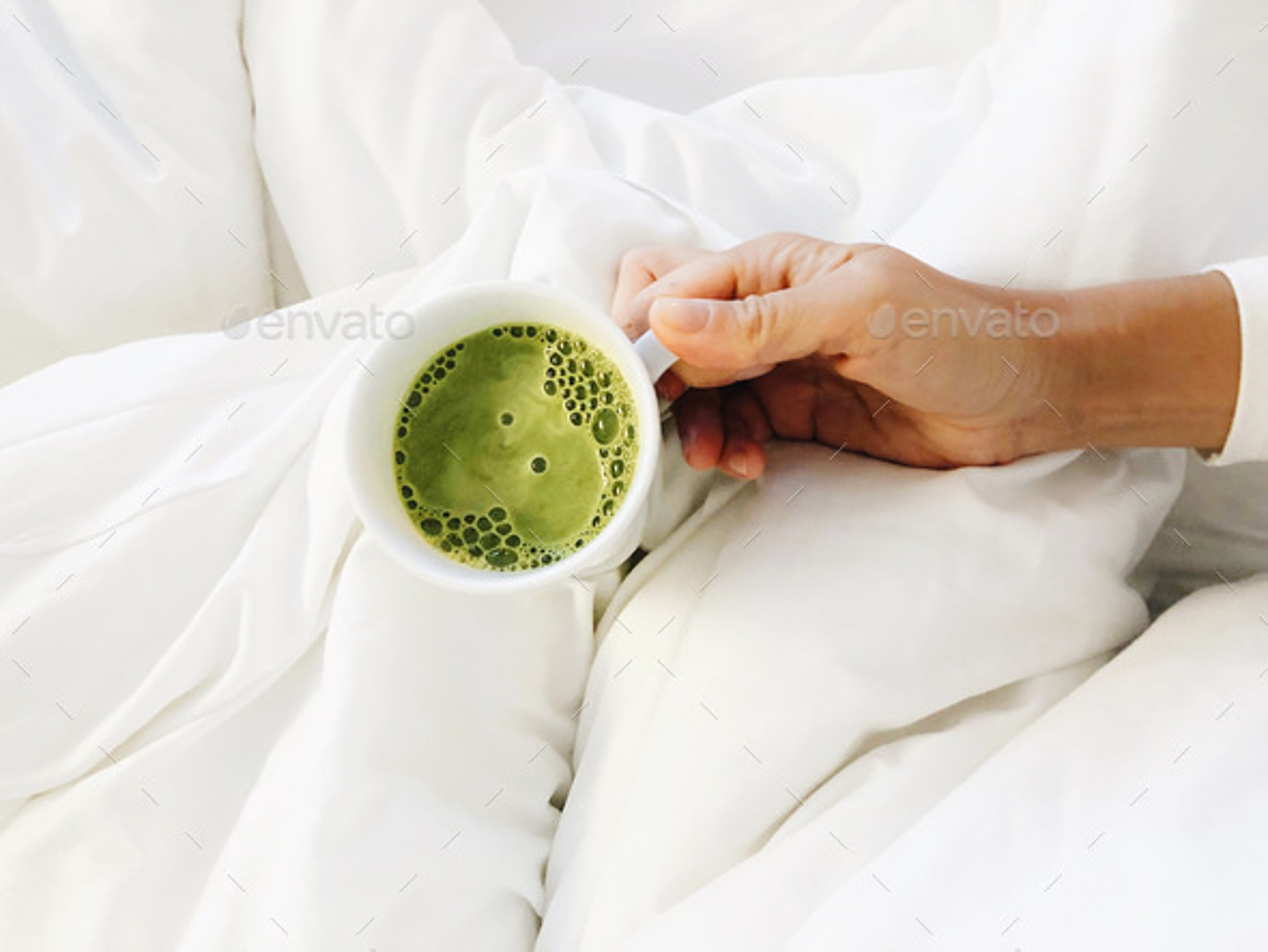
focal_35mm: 28
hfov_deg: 63.4
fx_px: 1026
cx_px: 634
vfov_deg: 49.8
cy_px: 476
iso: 100
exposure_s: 1/11
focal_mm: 3.99
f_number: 1.8
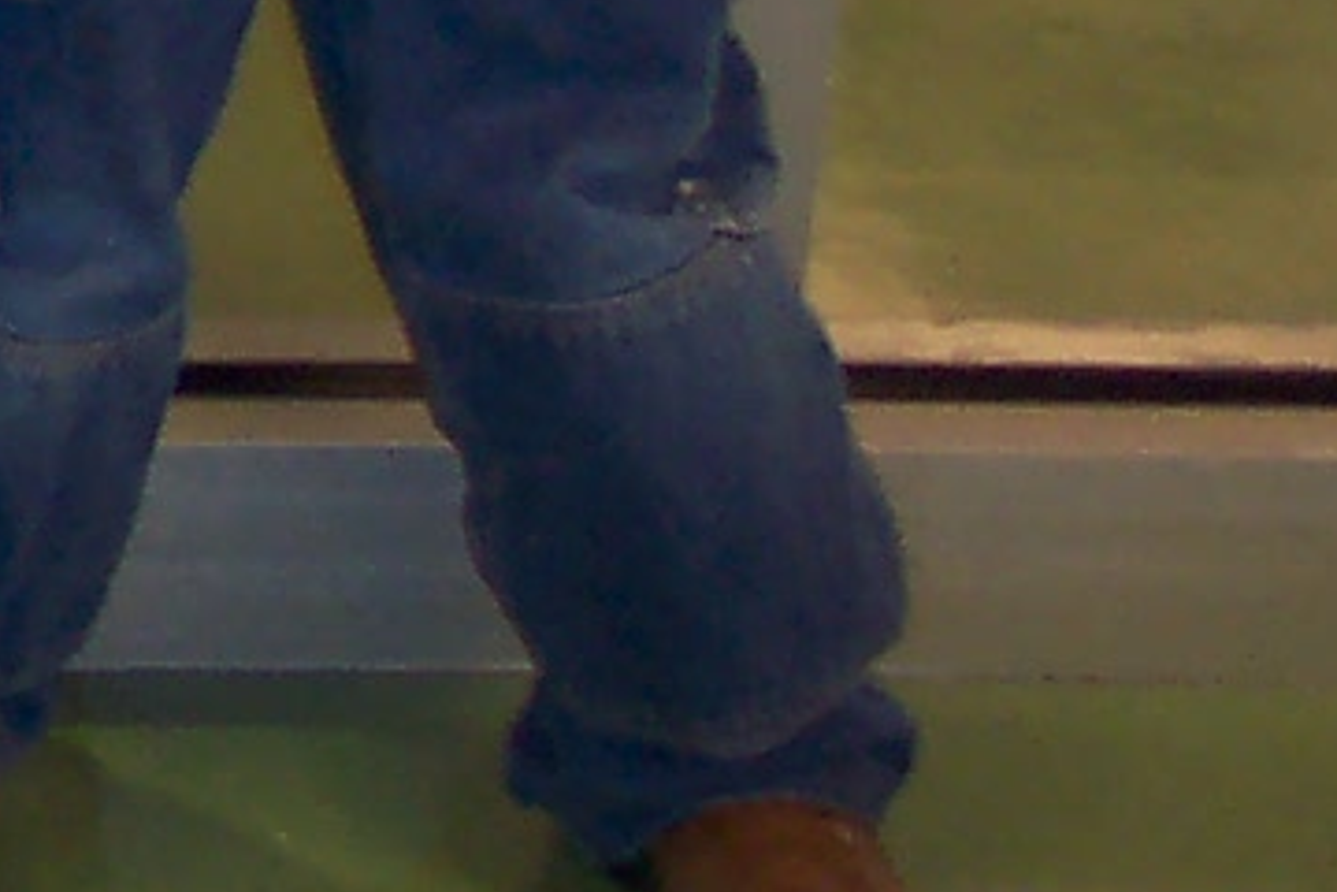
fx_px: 8467
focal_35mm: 228
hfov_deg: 7.9
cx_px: -2596
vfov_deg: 5.7
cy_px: -1635
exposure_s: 1/30
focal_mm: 8
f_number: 2.8
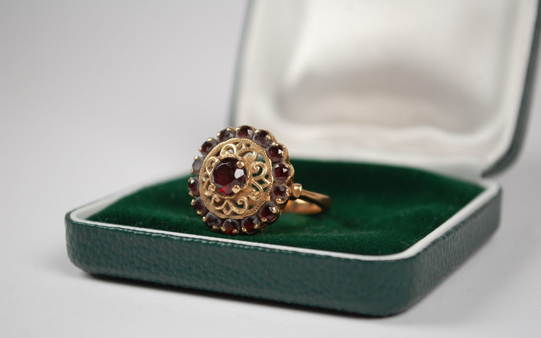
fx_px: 1246
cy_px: 179
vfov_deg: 15.4
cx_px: 271
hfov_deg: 24.5
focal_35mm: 85
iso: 200
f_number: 5.6
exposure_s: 1/125
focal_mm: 55
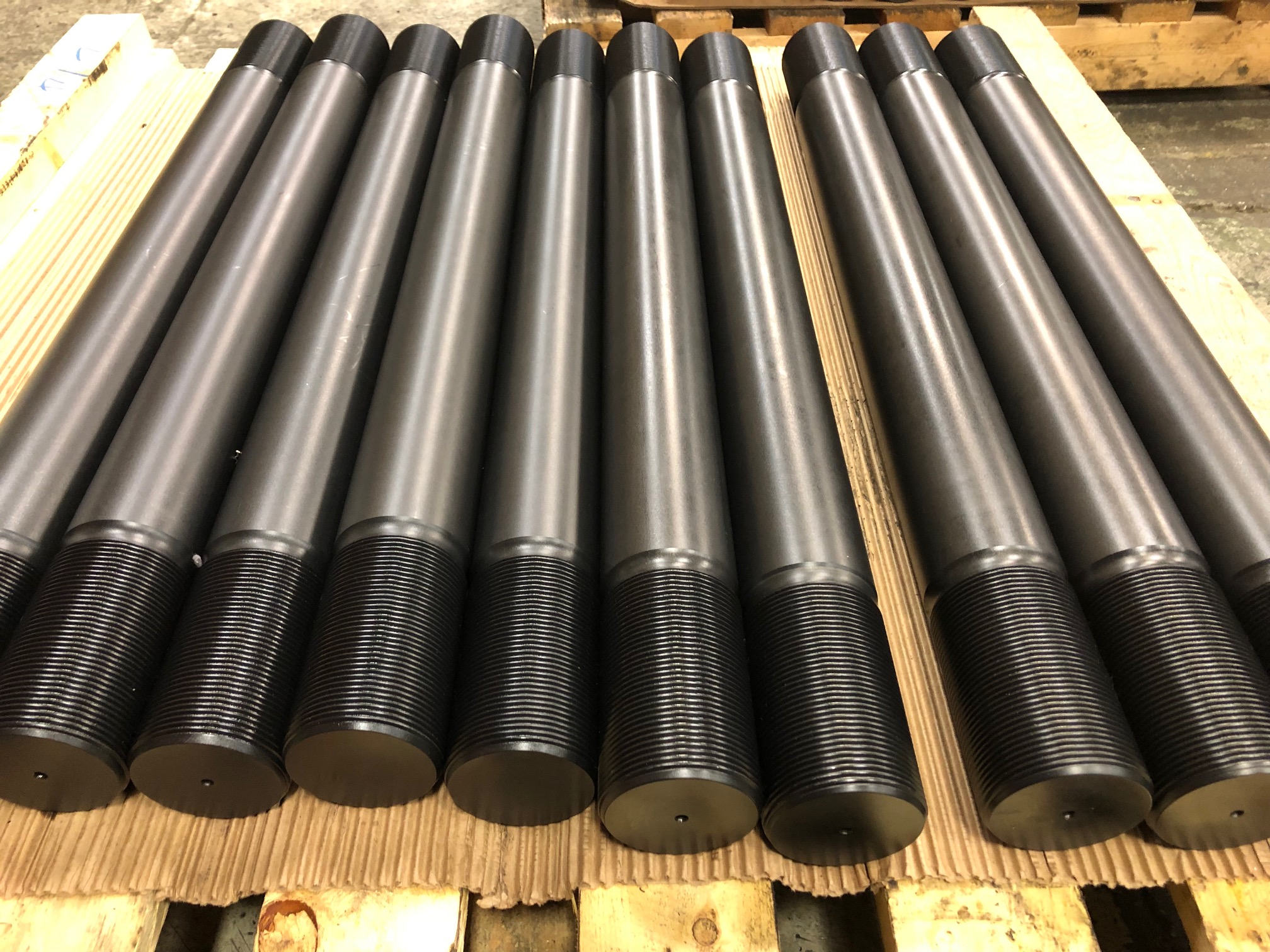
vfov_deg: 49.7
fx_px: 1027
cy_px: 476
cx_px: 635
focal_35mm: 28
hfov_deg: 63.4
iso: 100
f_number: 1.8
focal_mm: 3.99
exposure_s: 1/15
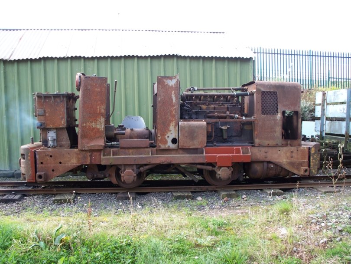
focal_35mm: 36
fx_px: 365
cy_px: 132
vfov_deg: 39.7
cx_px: 176
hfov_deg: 51.3
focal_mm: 7.54
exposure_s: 1/80
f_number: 2.8
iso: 64
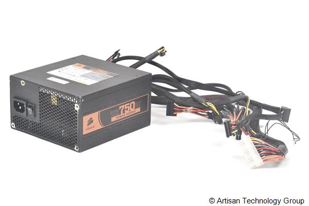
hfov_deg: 24.6
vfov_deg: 16.6
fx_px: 708
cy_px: 103
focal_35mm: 82
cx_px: 154
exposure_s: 1/200
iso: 200
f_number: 10
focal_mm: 55
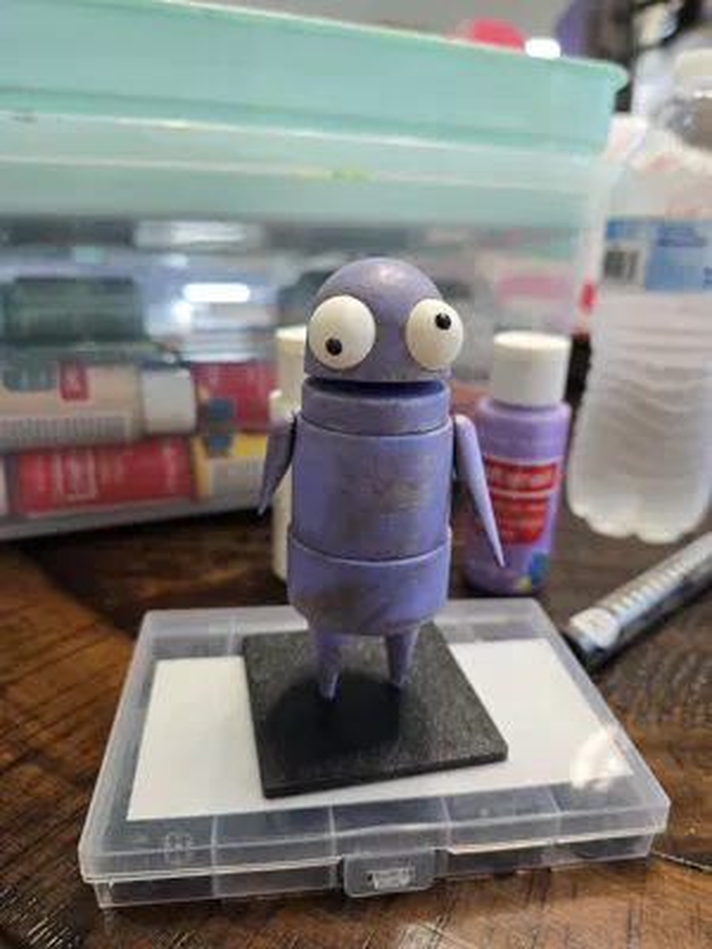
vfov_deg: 73.9
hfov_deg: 58.9
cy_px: 474
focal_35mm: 23
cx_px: 356
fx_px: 631
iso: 250
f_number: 1.7
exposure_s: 1/120
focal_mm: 6.3
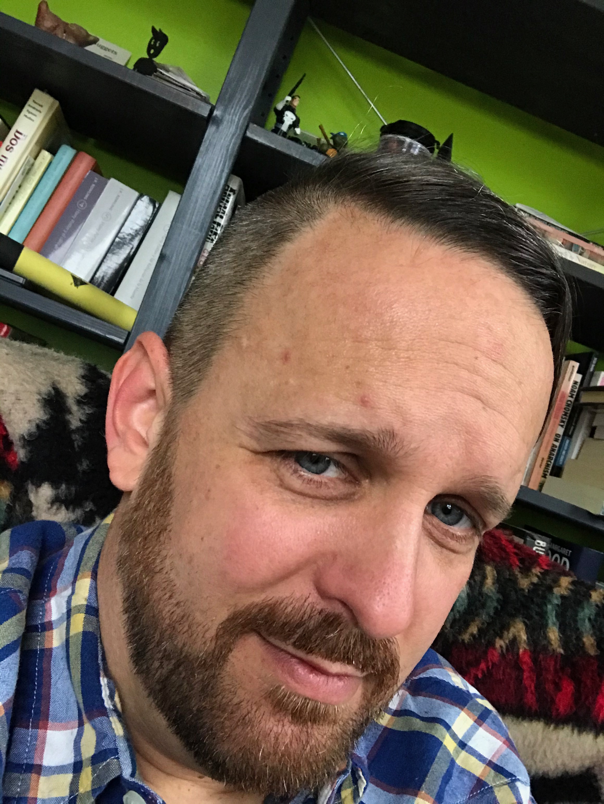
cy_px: 402
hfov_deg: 44.2
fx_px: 744
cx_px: 302
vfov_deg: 56.8
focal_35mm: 32
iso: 200
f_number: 2.2
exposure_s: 1/30
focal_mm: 2.87
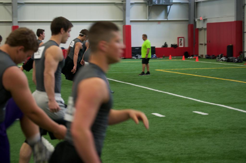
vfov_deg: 14.7
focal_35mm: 93
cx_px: 123
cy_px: 82
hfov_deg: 21.9
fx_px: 635
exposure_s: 1/50
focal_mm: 62
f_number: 4.2
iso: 800
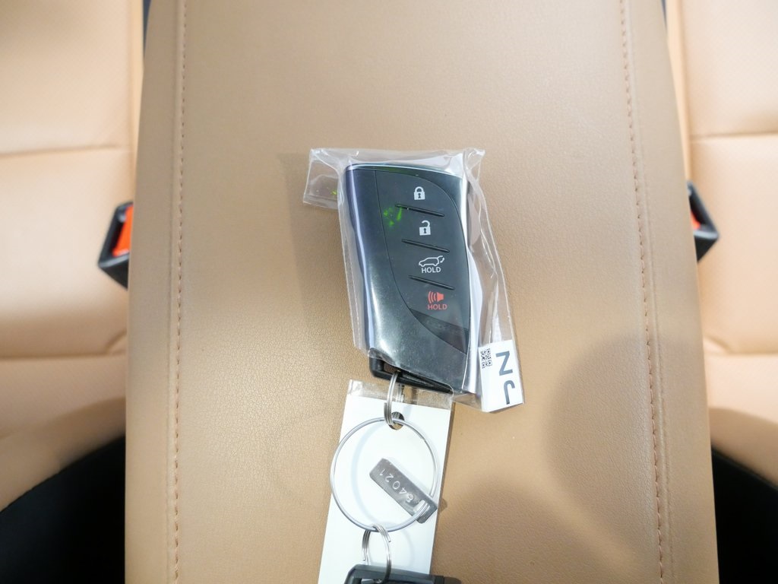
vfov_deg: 56.8
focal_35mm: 24
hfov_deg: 71.6
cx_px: 389
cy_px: 292
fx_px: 539
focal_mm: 12
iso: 3200
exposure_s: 1/8
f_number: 3.5
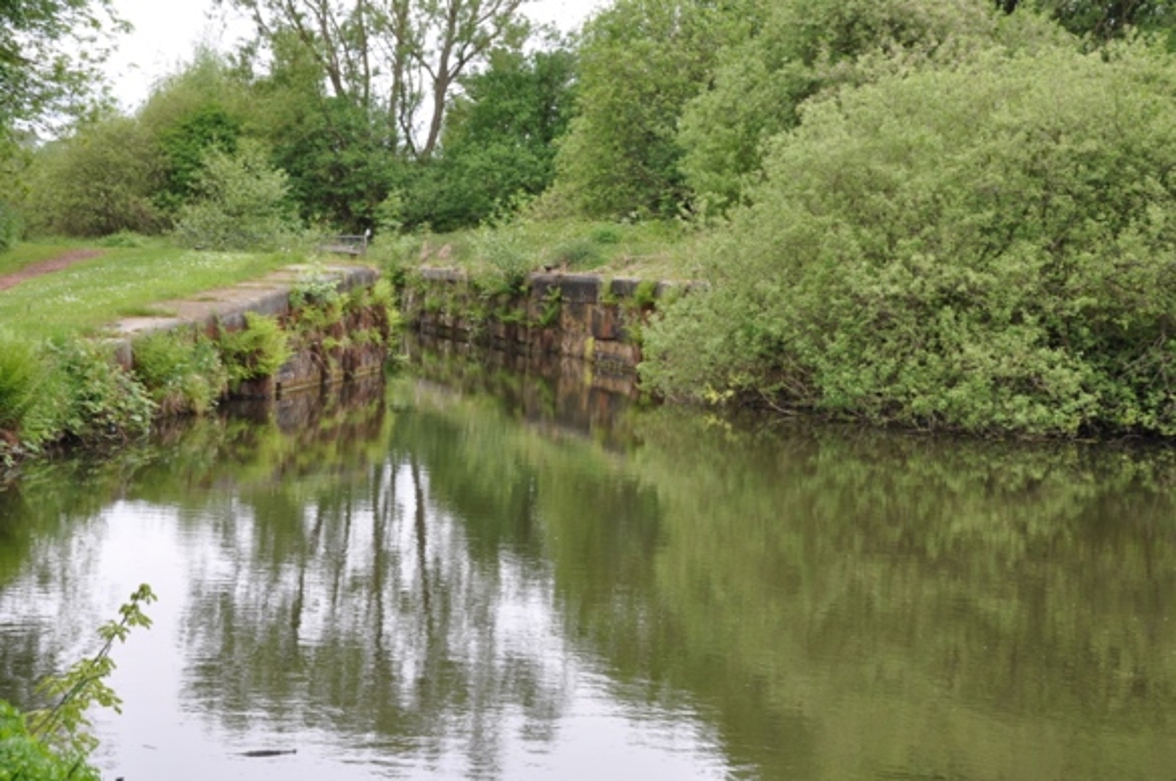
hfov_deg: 33.4
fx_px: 1958
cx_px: 588
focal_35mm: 60
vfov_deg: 22.6
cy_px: 390
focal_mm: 40
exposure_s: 1/80
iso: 200
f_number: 9
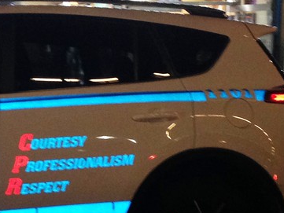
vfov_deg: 11.6
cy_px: 157
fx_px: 1050
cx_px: -25
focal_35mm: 128
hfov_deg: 15.0
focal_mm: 4.12
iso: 125
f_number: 2.4
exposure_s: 1/20
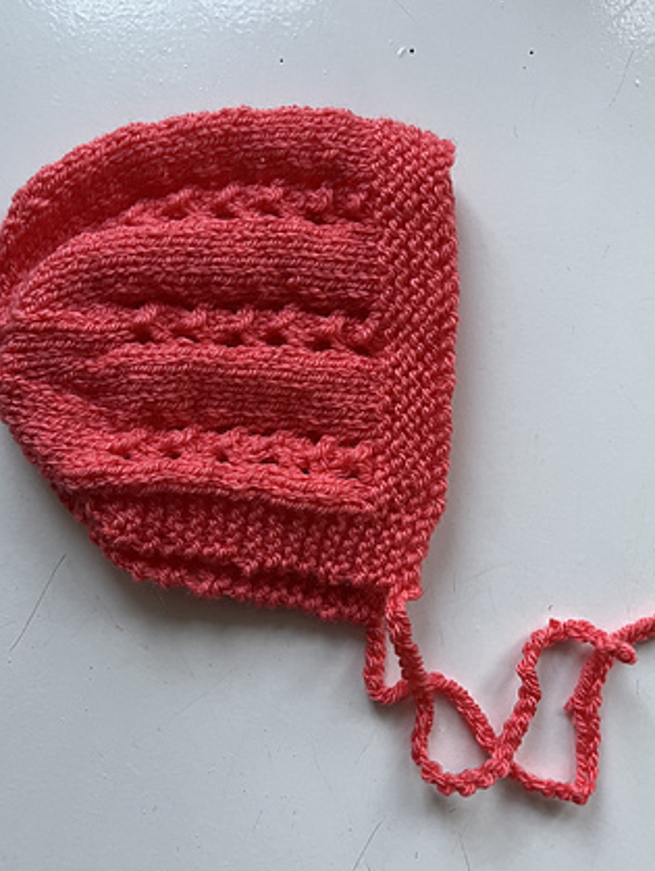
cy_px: 432
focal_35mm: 31
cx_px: 328
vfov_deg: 58.3
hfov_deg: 45.5
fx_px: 781
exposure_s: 1/60
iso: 250
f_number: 1.6
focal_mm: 5.1
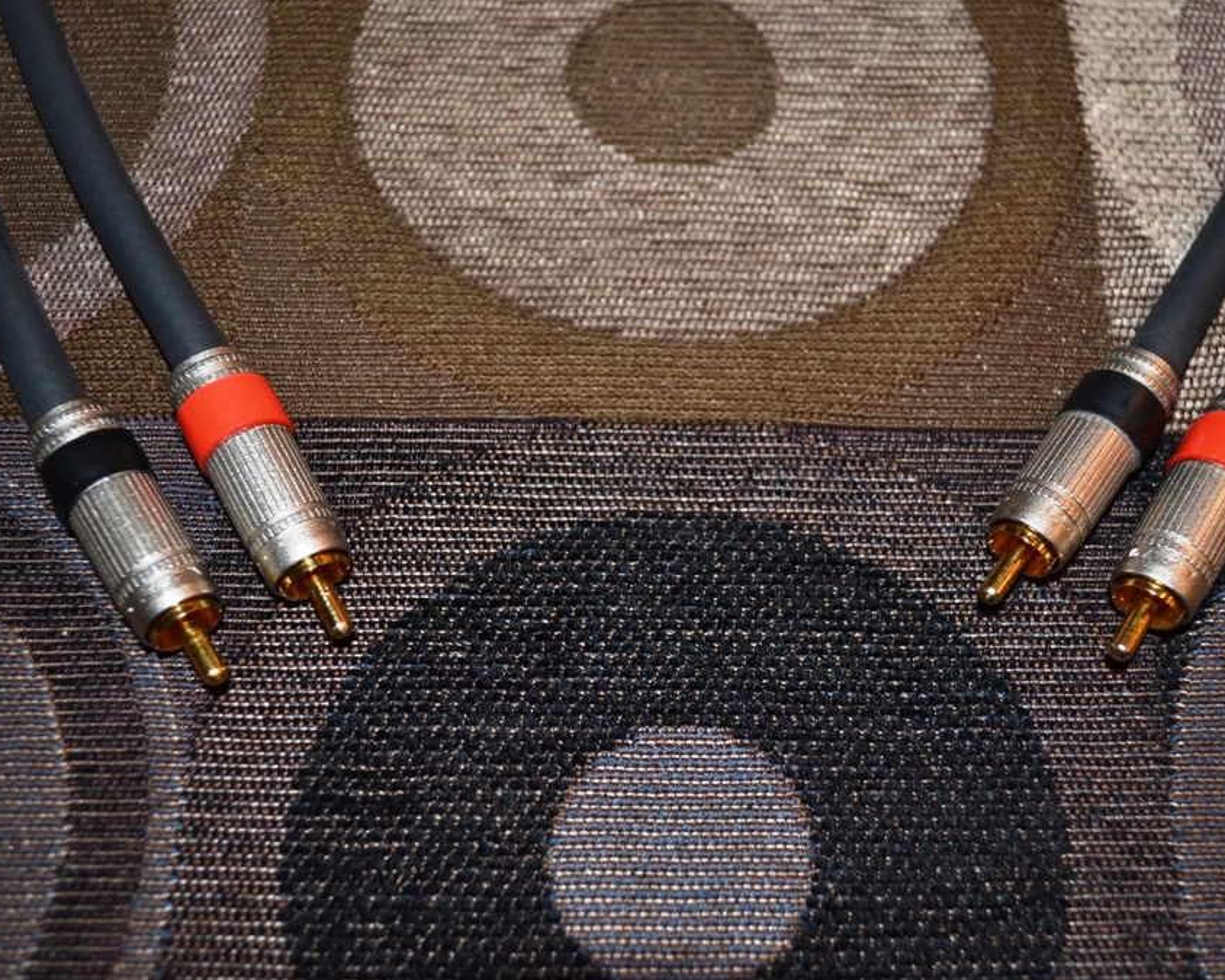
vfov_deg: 36.5
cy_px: 490
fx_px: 1486
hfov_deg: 44.8
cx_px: 659
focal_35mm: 41
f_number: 4
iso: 250
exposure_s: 1/60
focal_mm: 24
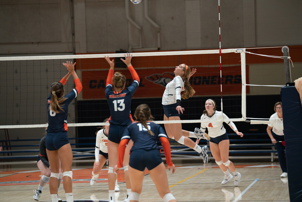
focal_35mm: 158
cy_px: 101
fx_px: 1326
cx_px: 151
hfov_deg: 13.0
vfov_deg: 8.7
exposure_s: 1/640
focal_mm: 158
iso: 4000
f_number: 4
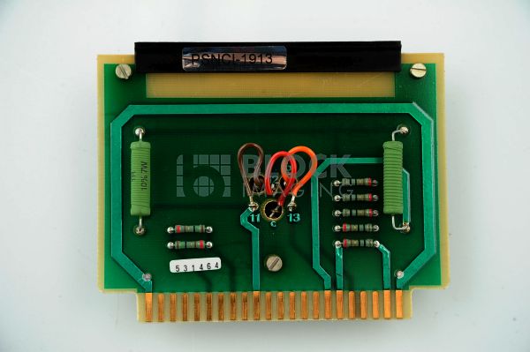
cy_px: 176
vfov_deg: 11.4
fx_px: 1765
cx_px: 265
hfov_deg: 17.1
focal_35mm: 120
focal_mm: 120
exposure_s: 1/100
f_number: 8
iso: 640
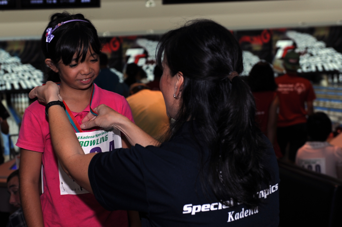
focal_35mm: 48
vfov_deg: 28.0
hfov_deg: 41.1
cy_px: 114
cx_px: 171
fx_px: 456
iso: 250
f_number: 3.5
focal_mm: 48
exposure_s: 1/60
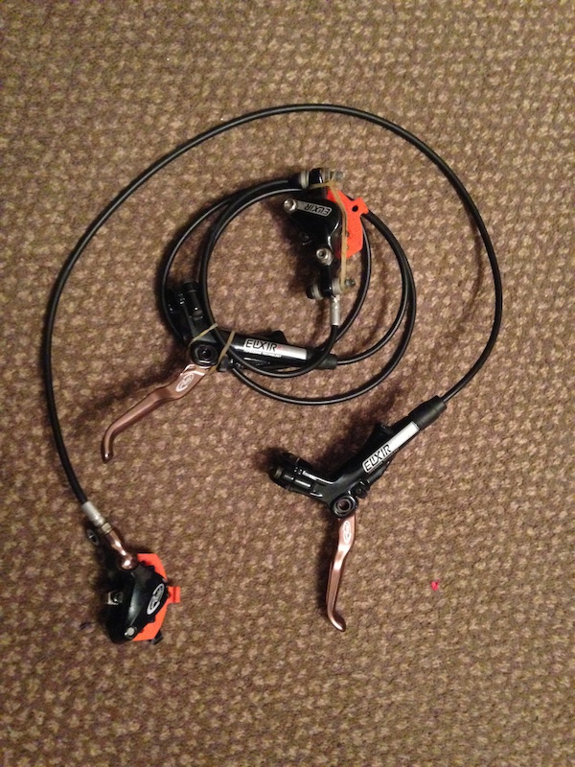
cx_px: 288
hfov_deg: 42.9
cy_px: 384
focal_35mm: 33
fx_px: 731
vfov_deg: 55.4
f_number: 2.4
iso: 800
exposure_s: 1/15
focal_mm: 4.12
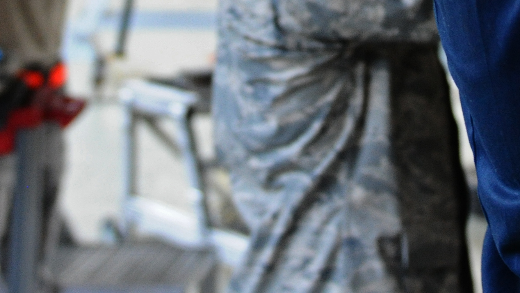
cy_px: -170
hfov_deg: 17.2
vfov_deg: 9.5
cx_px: 361
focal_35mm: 124
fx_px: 1710
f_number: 2.8
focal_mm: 35
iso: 1000
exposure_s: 1/60
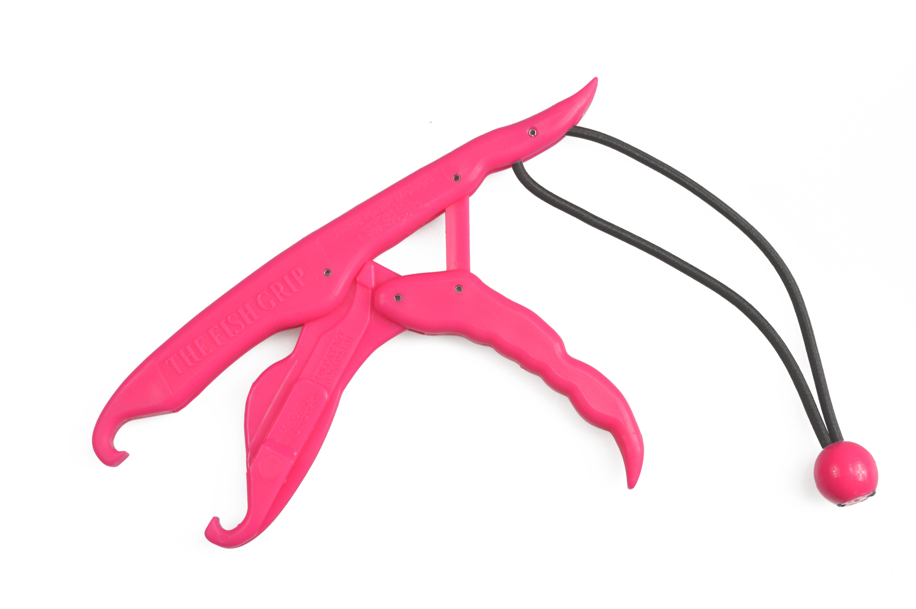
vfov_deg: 18.9
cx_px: 458
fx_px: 1830
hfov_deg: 28.1
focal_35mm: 72
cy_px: 304
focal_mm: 48
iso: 180
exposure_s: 1/125
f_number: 8
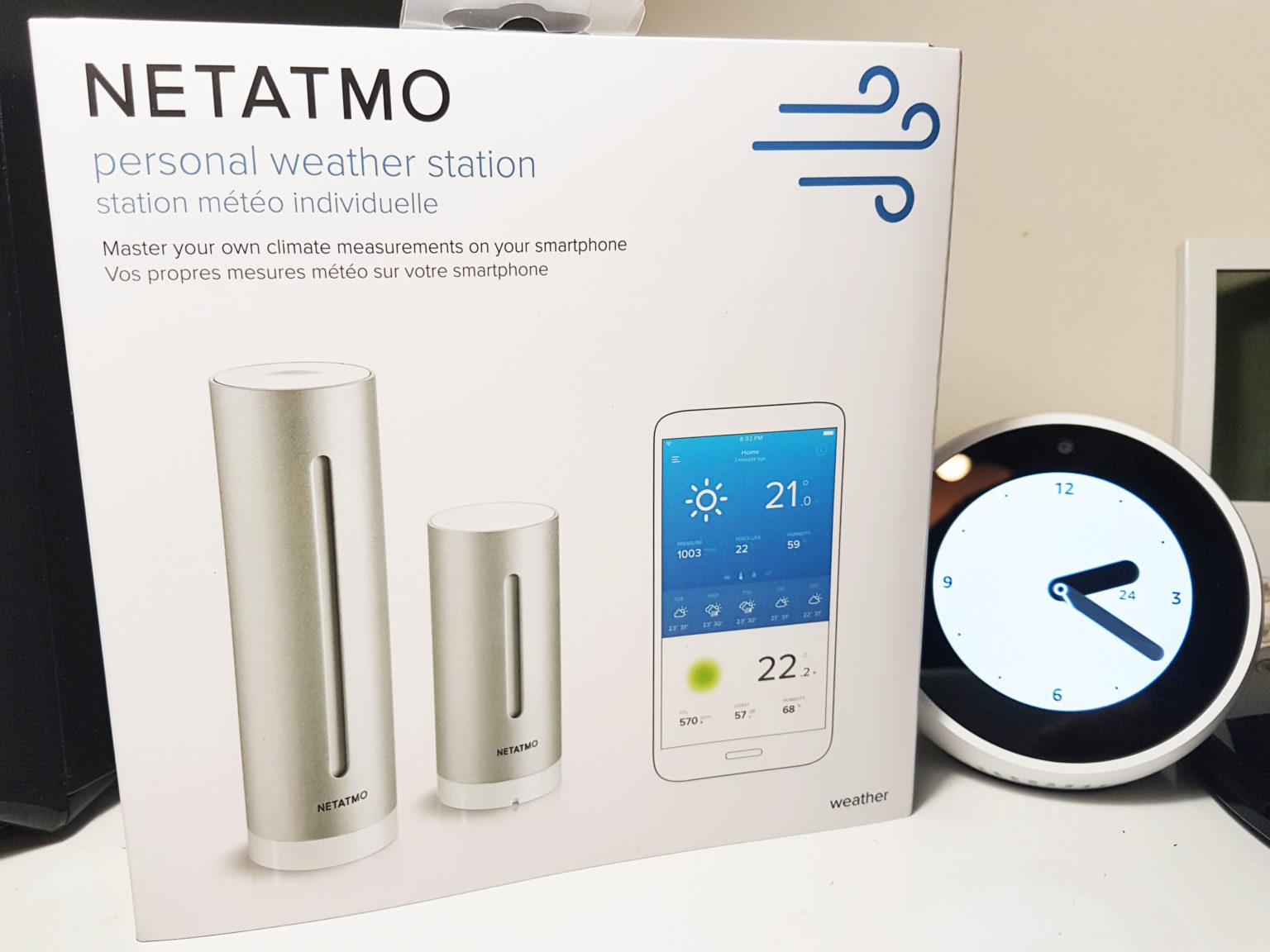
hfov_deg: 67.3
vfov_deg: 53.1
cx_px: 635
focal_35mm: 26
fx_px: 954
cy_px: 476
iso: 64
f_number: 1.7
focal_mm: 4.2
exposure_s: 1/100
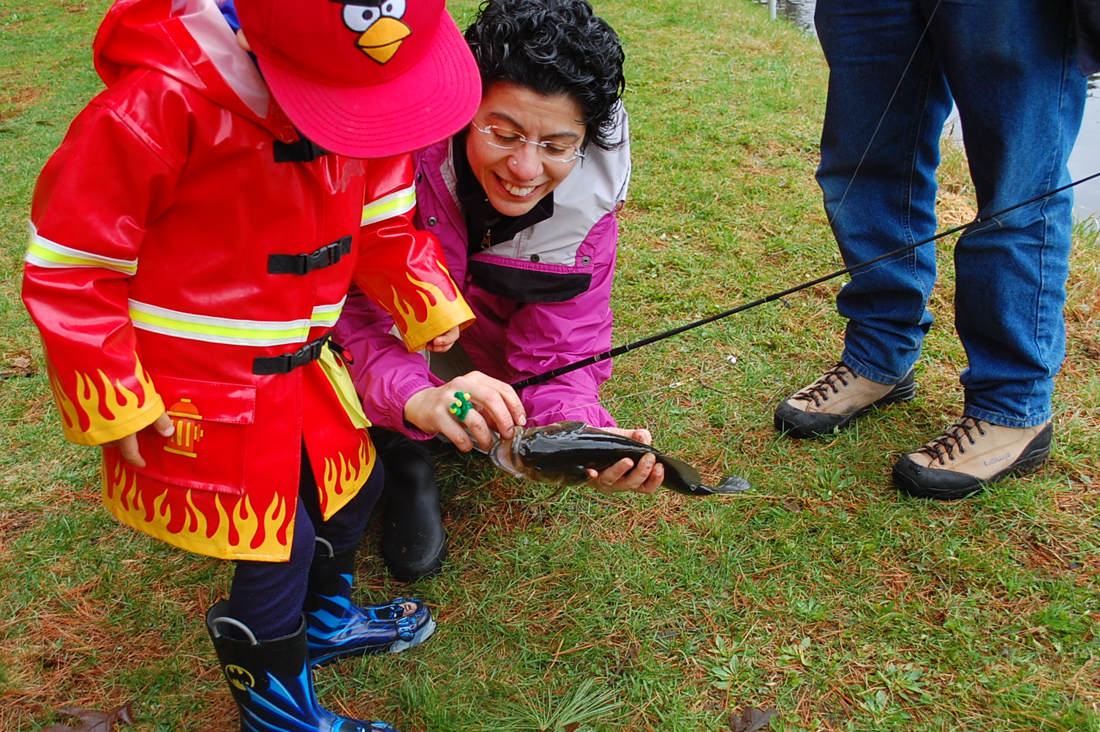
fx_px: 1191
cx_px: 550
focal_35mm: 39
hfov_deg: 49.6
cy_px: 366
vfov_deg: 34.1
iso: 400
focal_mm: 26
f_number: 6.3
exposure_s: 1/160
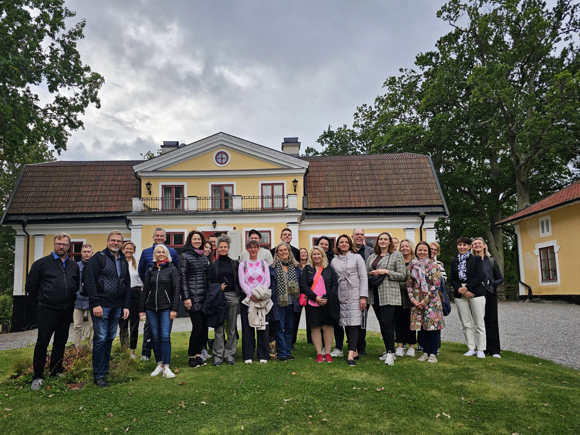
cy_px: 254
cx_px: 258
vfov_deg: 51.1
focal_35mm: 27
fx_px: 452
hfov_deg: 65.1
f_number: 1.7
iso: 10
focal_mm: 6.3
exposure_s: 1/337
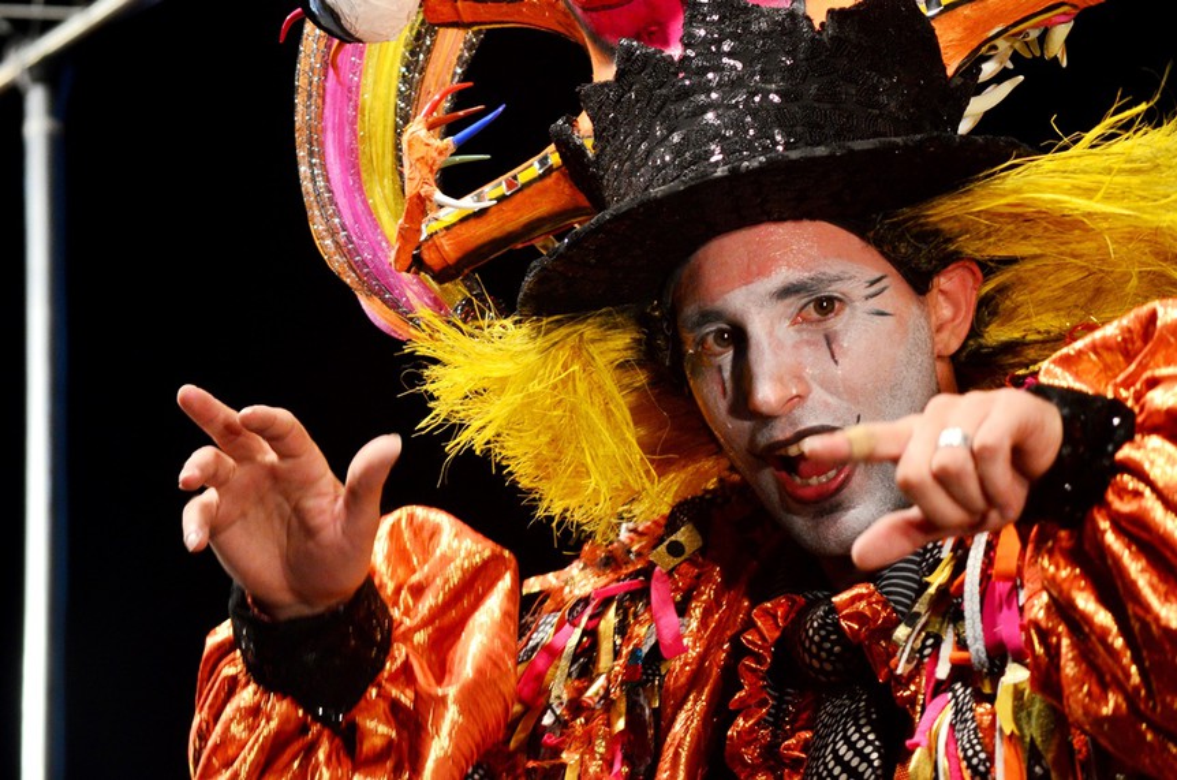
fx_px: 9299
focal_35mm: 285
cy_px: 390
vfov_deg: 4.8
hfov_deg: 7.2
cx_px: 588
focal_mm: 190
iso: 1000
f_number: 5.6
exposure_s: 1/160
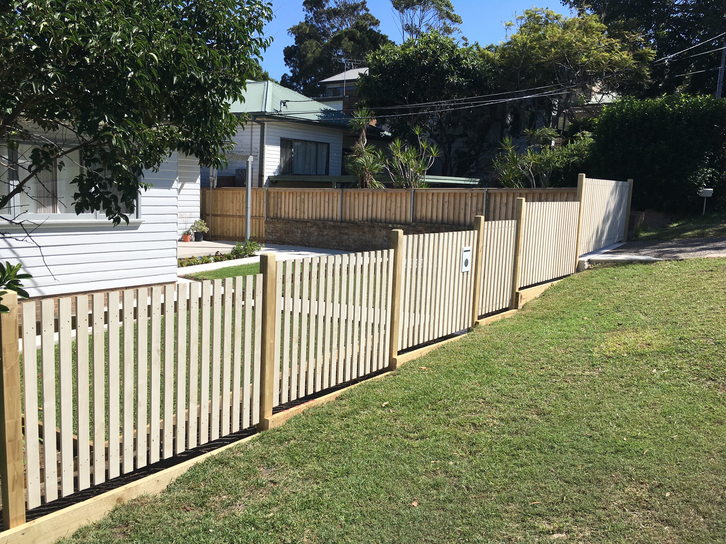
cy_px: 272
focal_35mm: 29
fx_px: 608
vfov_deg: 48.2
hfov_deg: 61.7
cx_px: 363
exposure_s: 1/1972
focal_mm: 4.15
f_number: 2.2
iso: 25
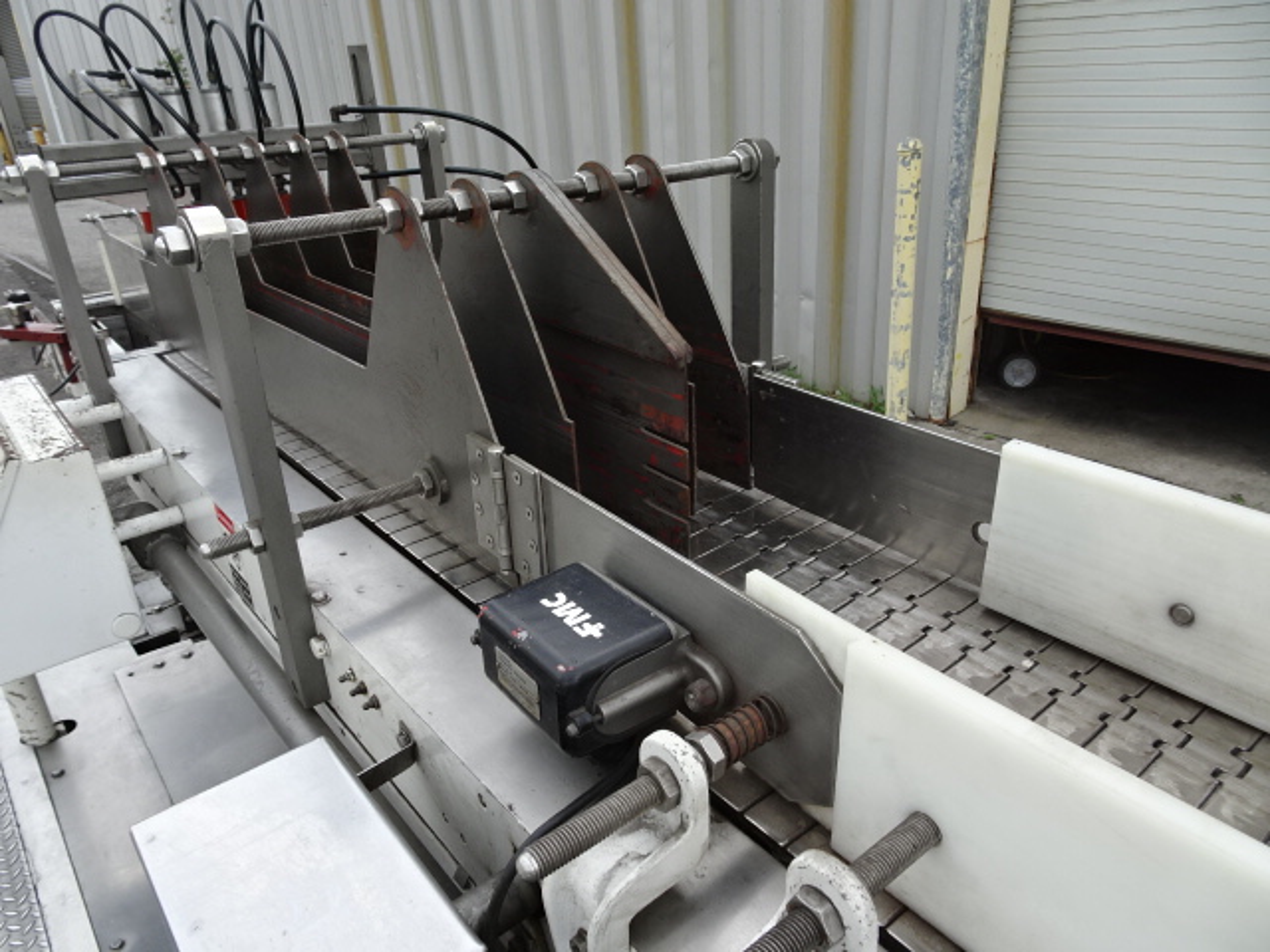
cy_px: 476
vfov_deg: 56.8
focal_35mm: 24
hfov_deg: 71.6
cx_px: 635
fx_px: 881
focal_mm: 4.1
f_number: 3.5
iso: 80
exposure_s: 1/250
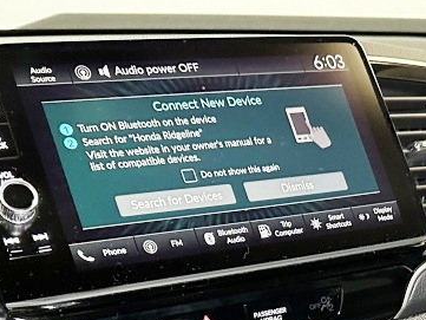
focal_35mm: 68
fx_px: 837
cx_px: 354
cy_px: 450
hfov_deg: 27.8
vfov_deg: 19.4
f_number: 1.78
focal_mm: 6.86
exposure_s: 1/40
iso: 1000
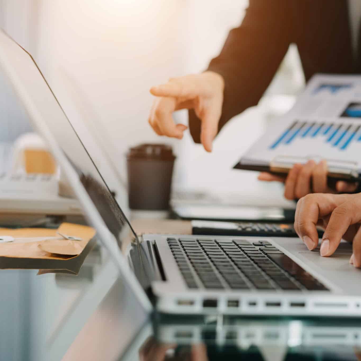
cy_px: 180
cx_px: 258
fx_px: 755
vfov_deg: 26.9
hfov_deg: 26.6
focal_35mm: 64
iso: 320
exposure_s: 1/200
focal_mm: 50
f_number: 2.8
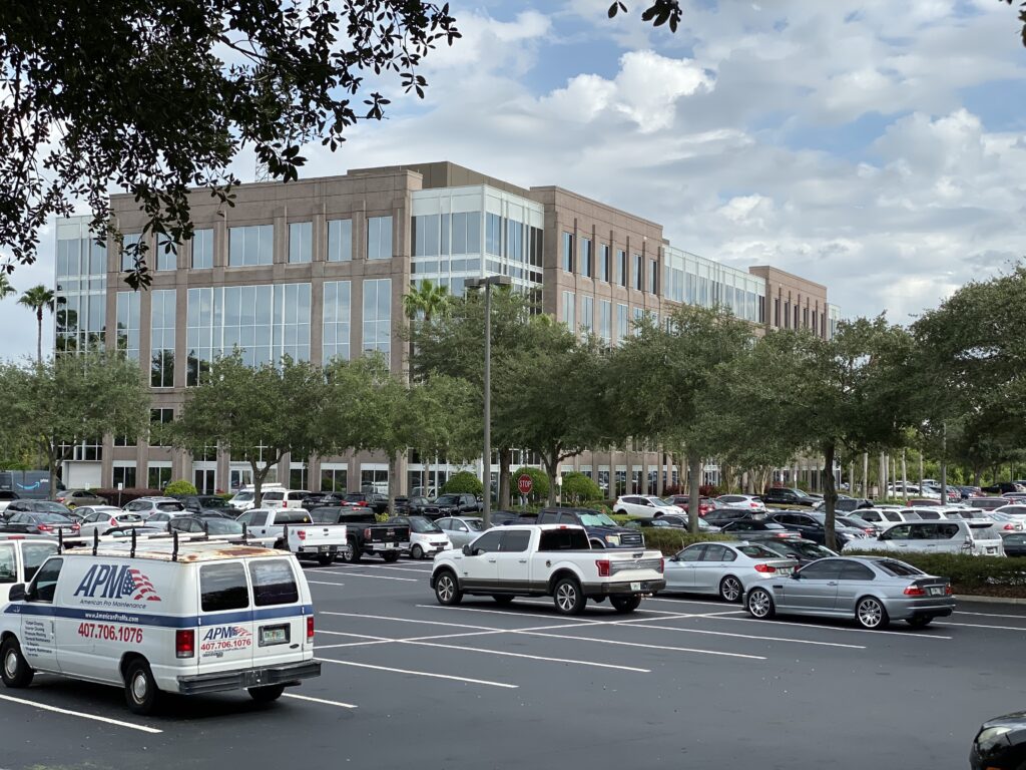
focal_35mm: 52
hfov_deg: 36.8
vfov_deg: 28.0
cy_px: 385
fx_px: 1541
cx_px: 513
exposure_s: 1/1261
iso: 20
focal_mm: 6
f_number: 2
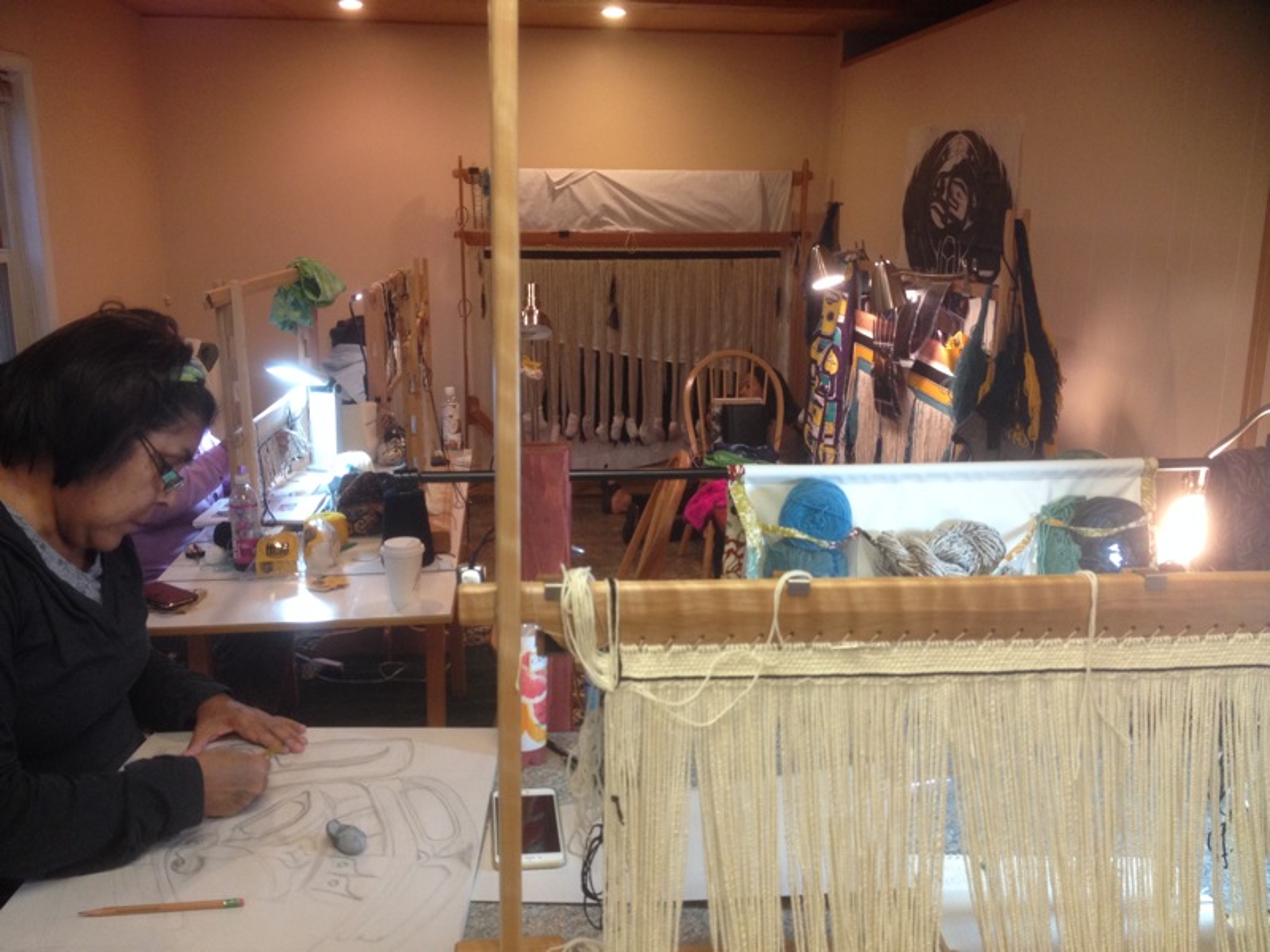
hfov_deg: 52.6
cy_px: 476
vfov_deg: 40.7
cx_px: 635
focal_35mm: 35
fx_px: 1284
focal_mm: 4.28
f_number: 2.4
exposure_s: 1/20
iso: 125
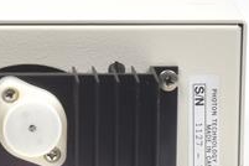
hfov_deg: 9.8
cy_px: 95
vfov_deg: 6.7
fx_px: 1425
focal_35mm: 206
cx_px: -97
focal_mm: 46
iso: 200
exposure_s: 1/160
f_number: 16
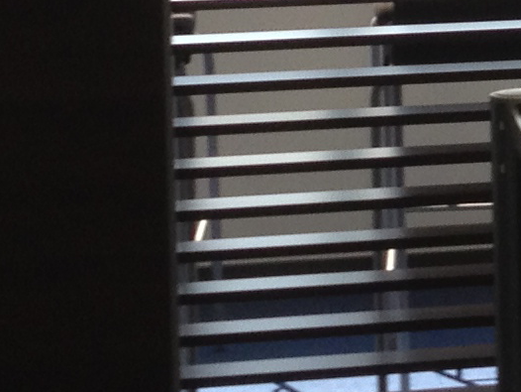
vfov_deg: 6.7
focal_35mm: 217
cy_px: -249
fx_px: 3268
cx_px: 820
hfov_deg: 8.9
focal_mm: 4.28
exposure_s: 1/120
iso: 80
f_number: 2.4
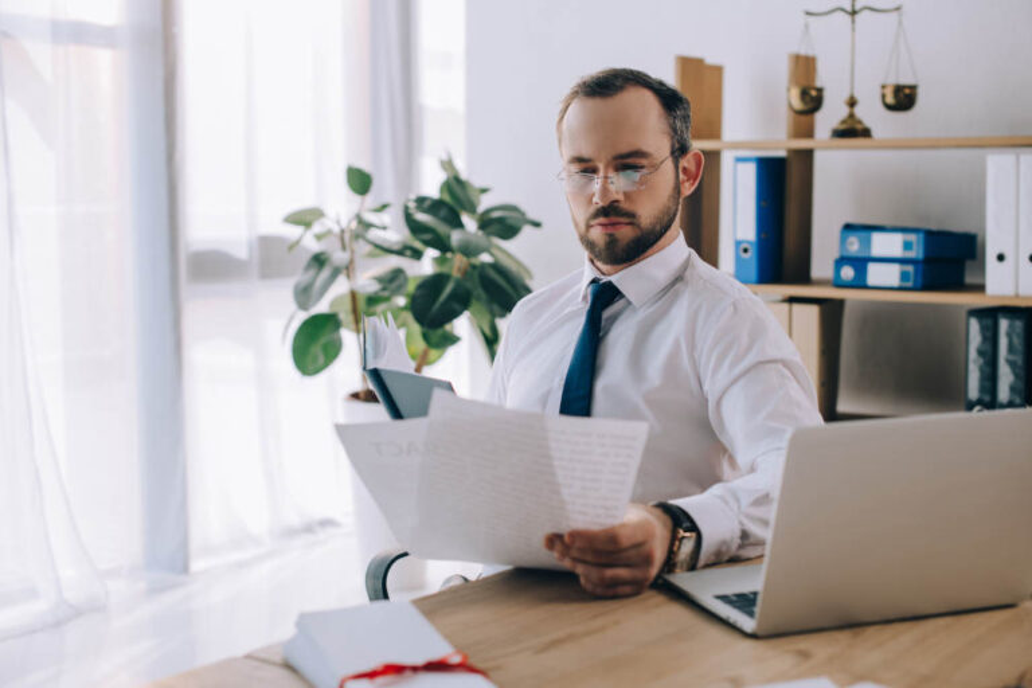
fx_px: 1433
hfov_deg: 39.6
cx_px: 516
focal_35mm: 50
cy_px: 344
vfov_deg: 27.0
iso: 125
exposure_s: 1/200
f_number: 3.5
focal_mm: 50
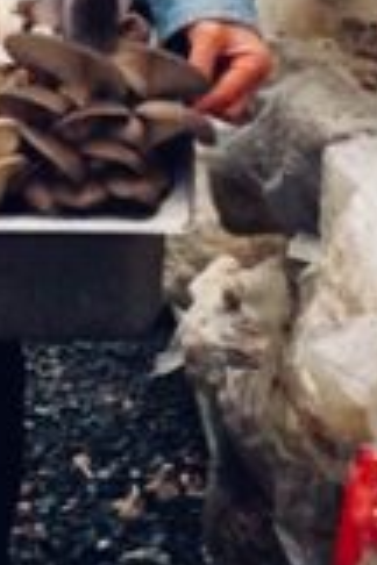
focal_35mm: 137
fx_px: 2152
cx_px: -216
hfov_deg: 9.7
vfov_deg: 14.7
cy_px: -35
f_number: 5.6
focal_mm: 37
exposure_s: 1/250
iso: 16000
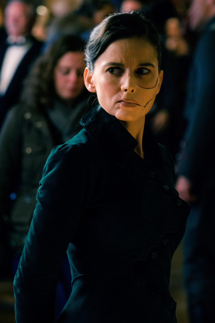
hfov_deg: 6.9
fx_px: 1773
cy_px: 162
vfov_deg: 10.4
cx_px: 108
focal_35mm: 198
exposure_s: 1/100
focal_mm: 132
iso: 1600
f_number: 4
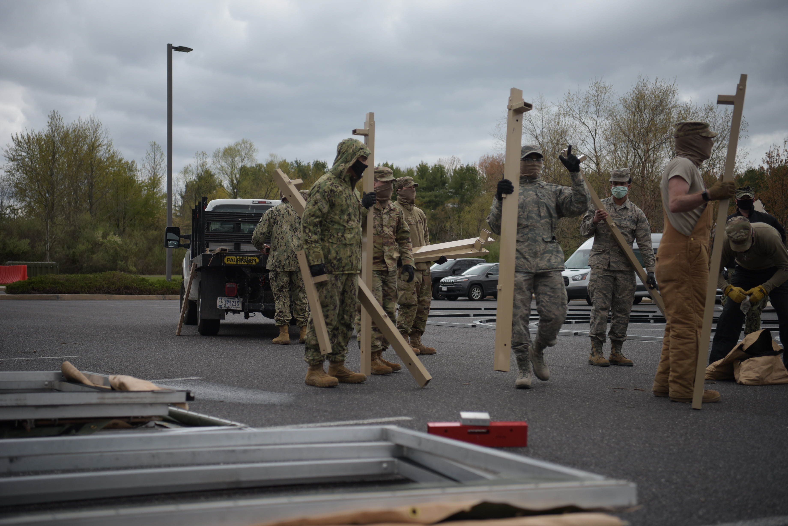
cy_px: 263
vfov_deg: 26.0
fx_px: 1139
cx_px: 394
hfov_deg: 38.2
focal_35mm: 52
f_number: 3.2
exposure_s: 1/125
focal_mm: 52
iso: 250
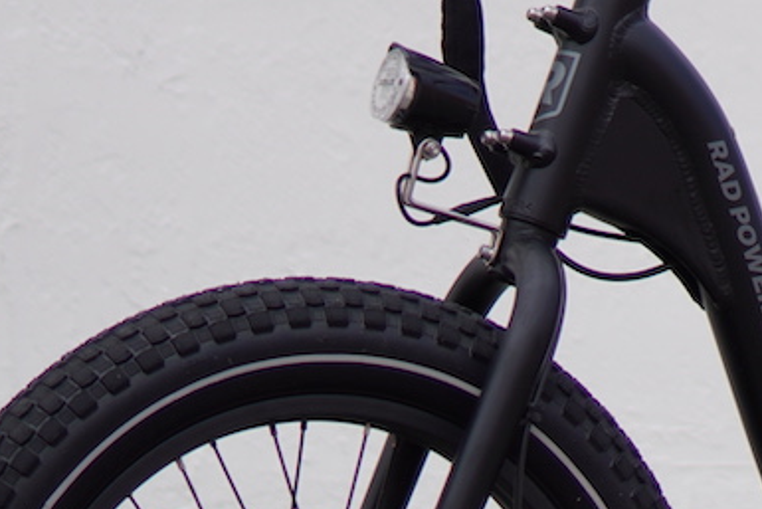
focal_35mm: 191
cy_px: 237
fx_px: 4040
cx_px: 885
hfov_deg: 10.6
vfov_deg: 7.2
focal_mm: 35
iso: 100
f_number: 1.8
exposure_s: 1/4000
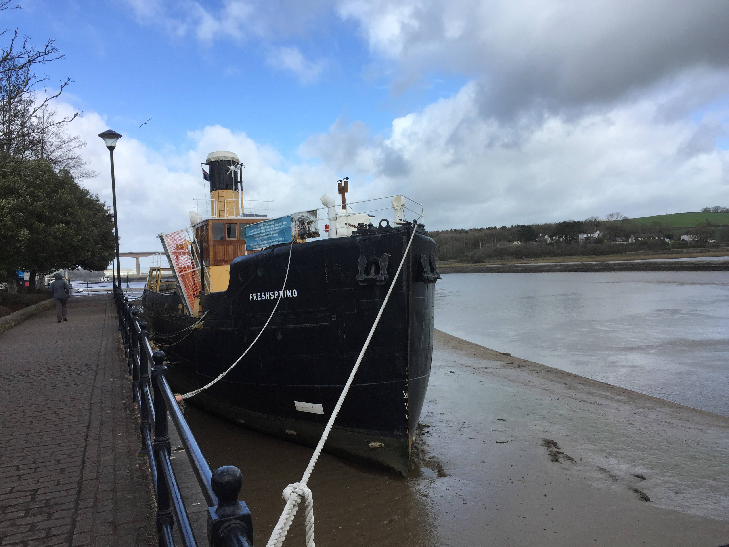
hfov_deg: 61.7
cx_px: 364
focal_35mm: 29
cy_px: 274
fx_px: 611
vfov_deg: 48.2
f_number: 2.2
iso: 32
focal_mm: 4.15
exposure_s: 1/1364
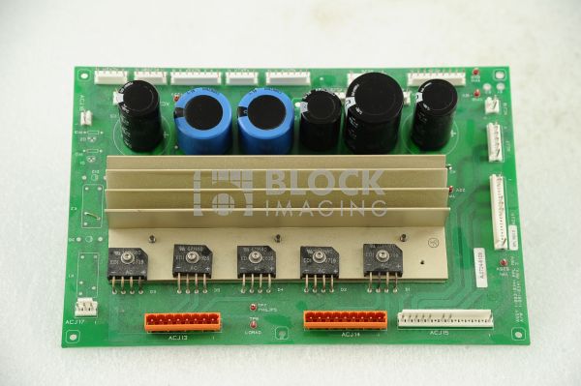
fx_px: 1935
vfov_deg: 11.4
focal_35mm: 120
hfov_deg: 17.1
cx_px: 290
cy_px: 193
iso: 800
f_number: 7.1
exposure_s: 1/100
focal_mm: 120
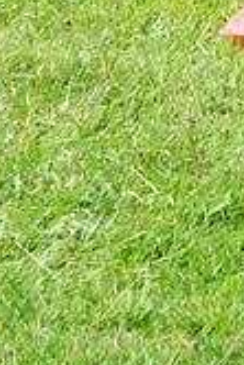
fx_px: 4616
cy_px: -853
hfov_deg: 3.0
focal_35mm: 455
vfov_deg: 4.3
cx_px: 429
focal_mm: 42
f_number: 11
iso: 200
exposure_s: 1/125
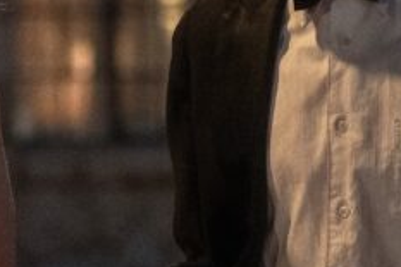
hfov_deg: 5.5
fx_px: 4163
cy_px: 189
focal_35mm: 374
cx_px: 5
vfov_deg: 3.7
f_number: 2.5
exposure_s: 1/250
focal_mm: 85
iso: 2000
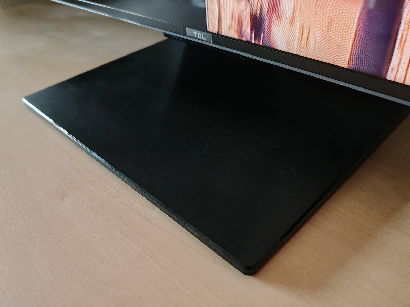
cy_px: 154
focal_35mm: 27
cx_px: 205
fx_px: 320
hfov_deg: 65.3
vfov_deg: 51.4
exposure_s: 1/100
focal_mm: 6.83
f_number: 1.4
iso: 320
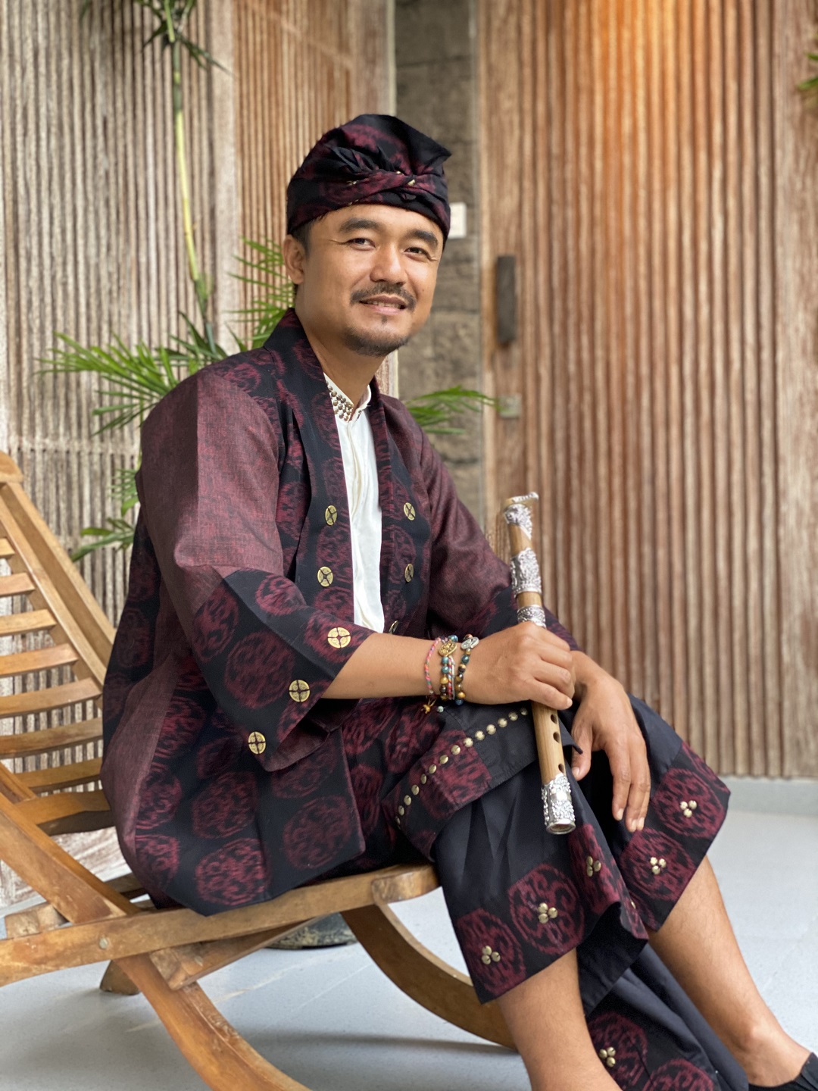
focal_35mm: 52
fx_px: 1638
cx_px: 409
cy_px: 546
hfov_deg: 28.0
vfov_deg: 36.8
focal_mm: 6
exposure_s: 1/77
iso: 250
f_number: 2
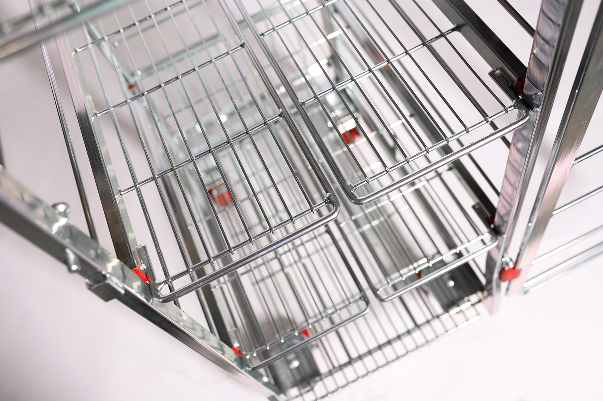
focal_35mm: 35
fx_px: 586
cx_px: 302
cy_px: 200
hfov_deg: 54.5
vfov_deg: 37.8
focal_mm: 35
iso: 100
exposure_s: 1/160
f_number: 4
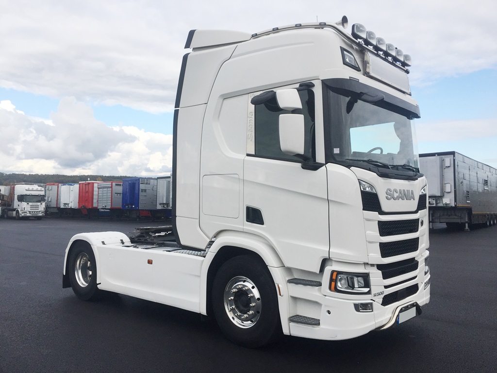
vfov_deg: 48.2
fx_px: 416
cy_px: 186
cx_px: 248
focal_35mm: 29
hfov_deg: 61.7
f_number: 2.2
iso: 32
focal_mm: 4.15
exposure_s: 1/1522
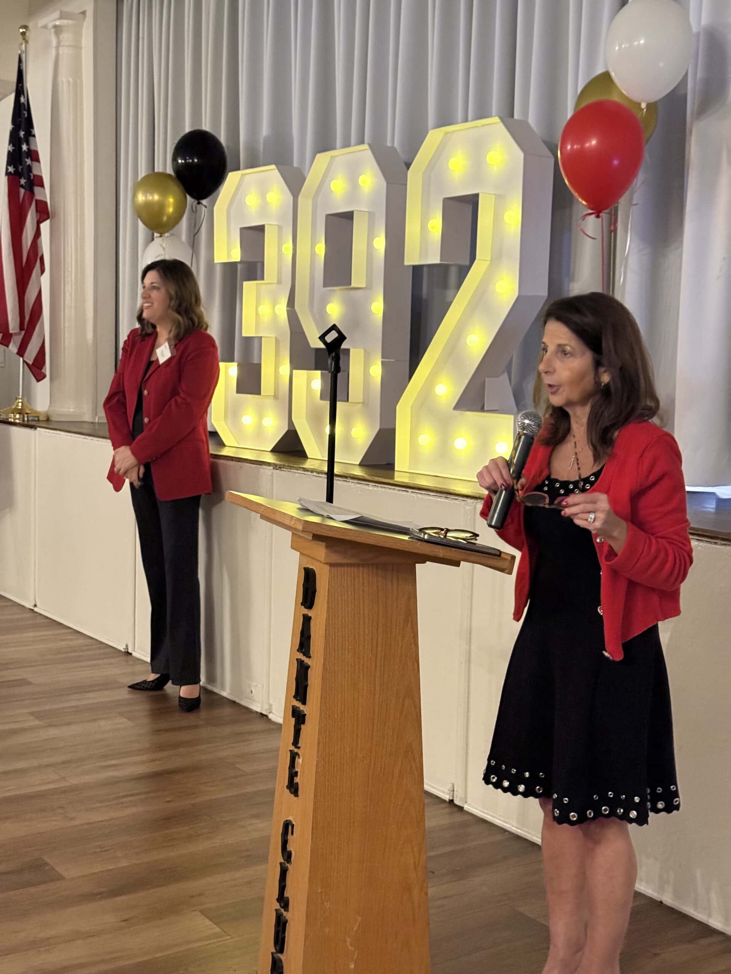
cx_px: 366
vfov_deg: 39.7
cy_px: 487
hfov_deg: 30.3
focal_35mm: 48
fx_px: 1352
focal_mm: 6.76
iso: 500
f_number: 1.78
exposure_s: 1/30
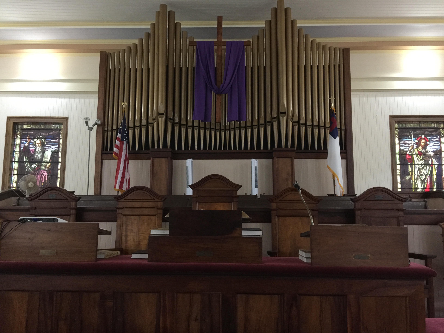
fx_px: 372
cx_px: 222
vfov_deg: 48.2
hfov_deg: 61.7
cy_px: 166
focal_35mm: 29
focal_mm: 4.15
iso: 100
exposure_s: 1/4
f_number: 2.2
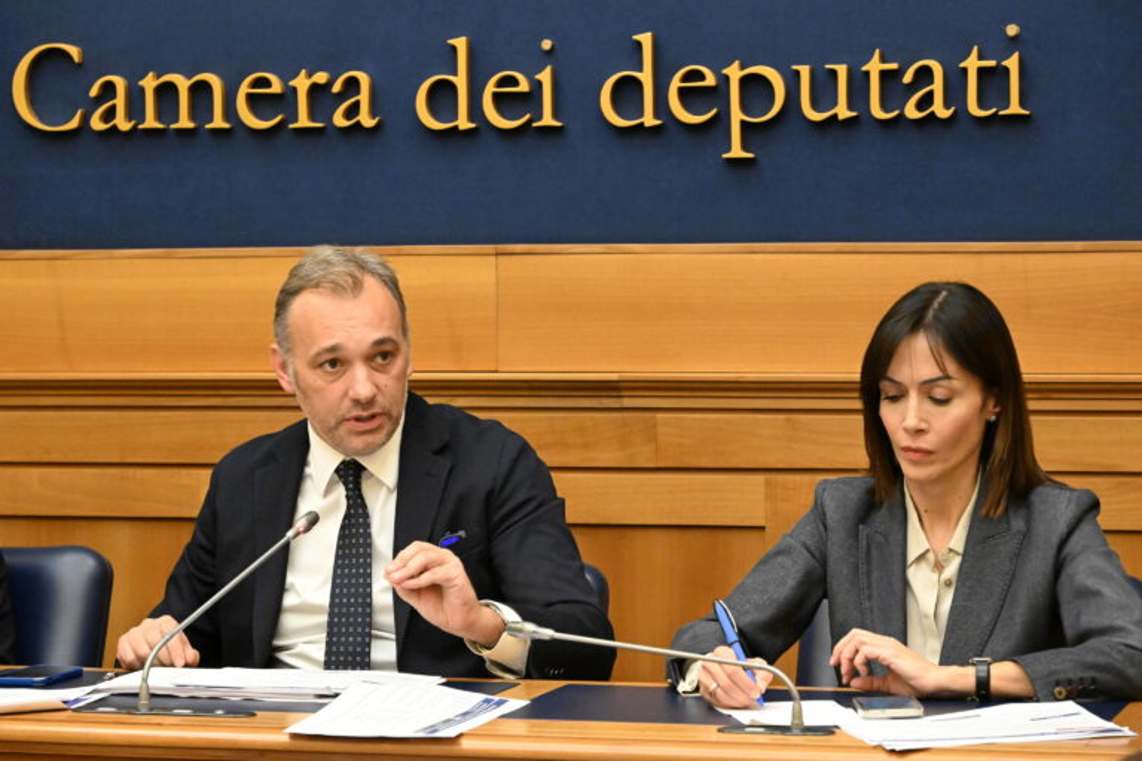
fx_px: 3331
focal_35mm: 105
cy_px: 380
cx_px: 571
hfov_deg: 19.5
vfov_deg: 13.0
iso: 12800
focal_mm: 105
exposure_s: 1/160
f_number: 8
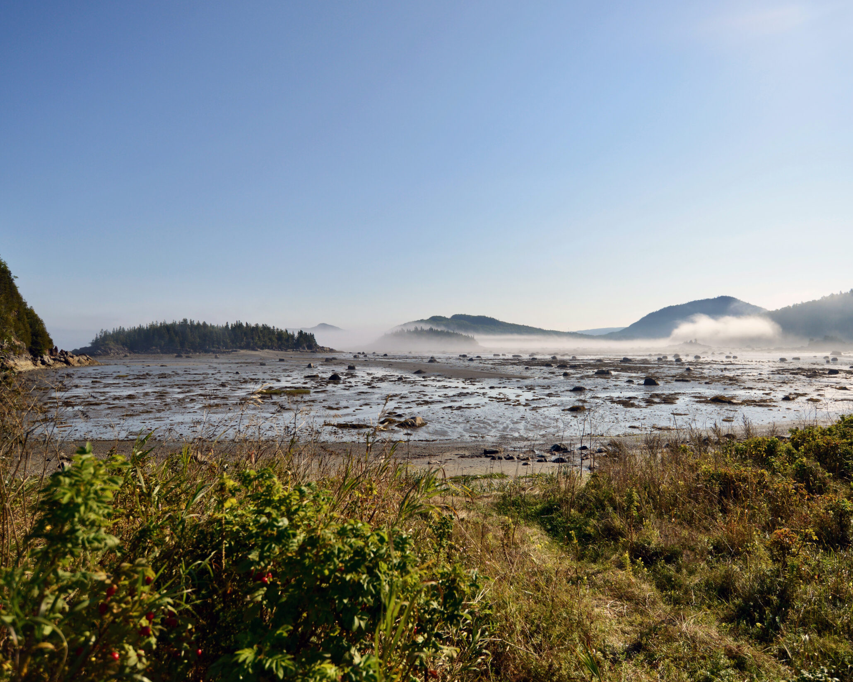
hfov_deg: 77.5
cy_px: 331
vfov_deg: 65.5
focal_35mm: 21
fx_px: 530
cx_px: 464
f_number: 4
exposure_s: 1/5000
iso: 320
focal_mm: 18
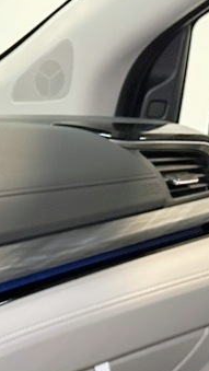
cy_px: 396
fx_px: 777
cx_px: -282
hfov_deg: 12.3
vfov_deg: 25.1
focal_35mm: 79
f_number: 1.78
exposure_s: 1/40
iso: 640
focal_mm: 6.86
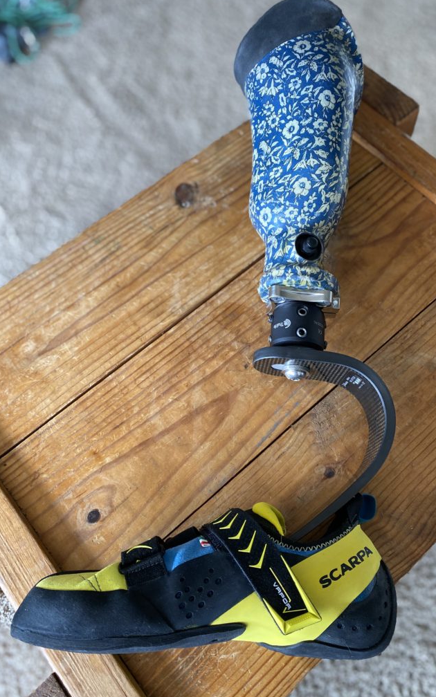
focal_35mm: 28
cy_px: 347
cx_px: 263
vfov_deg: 66.5
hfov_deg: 44.3
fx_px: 532
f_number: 1.8
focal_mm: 4.25
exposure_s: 1/60
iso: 200
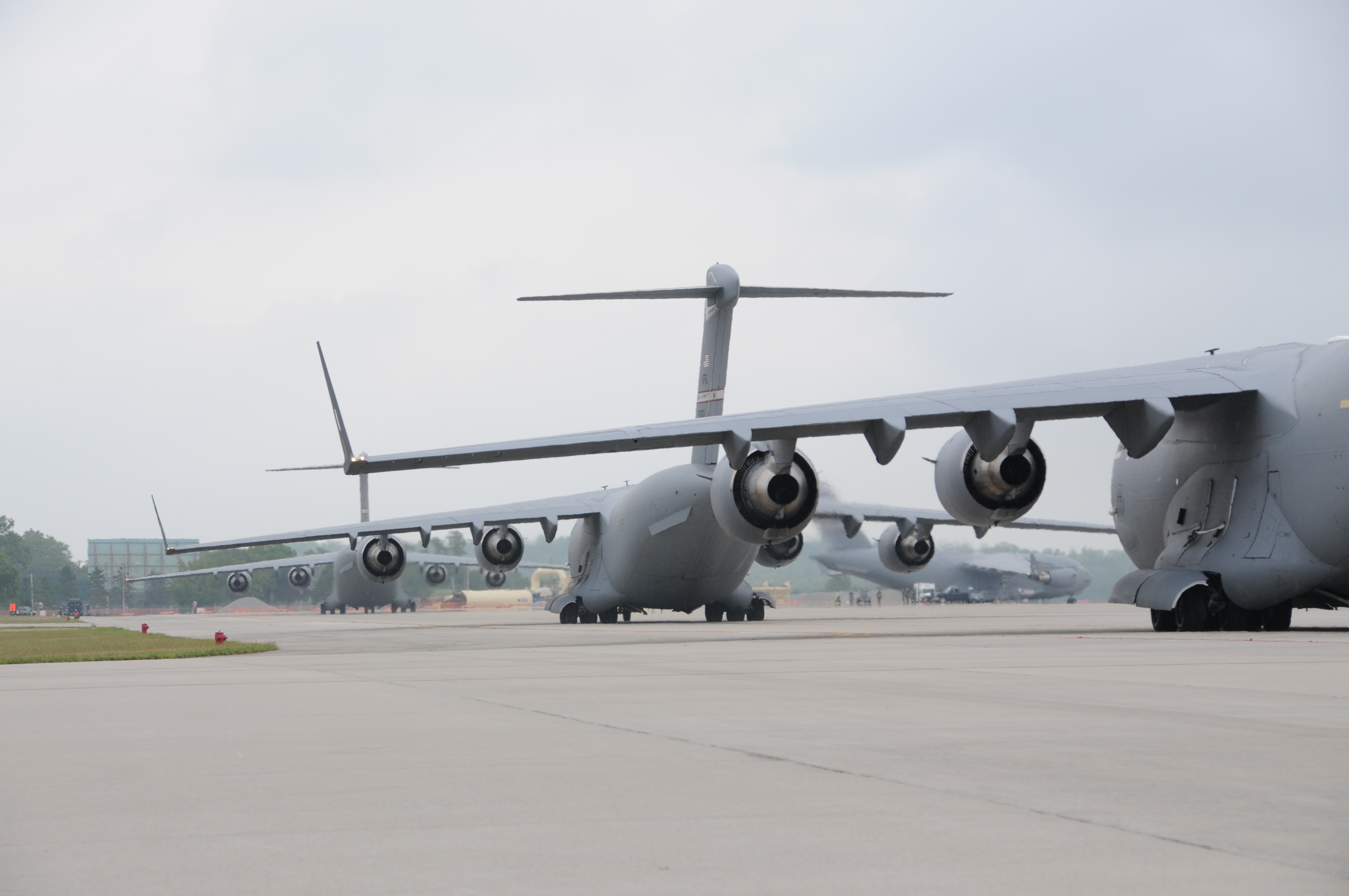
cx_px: 674
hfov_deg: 16.7
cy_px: 448
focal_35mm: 123
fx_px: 4603
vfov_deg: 11.1
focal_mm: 82
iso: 200
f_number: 8
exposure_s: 1/250
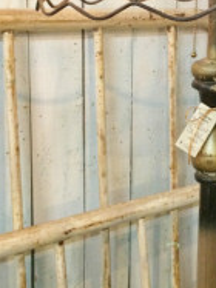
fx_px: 516
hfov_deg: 23.0
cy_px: 82
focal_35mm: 62
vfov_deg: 30.8
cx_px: 194
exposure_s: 1/30
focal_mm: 4.15
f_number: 2.2
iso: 320
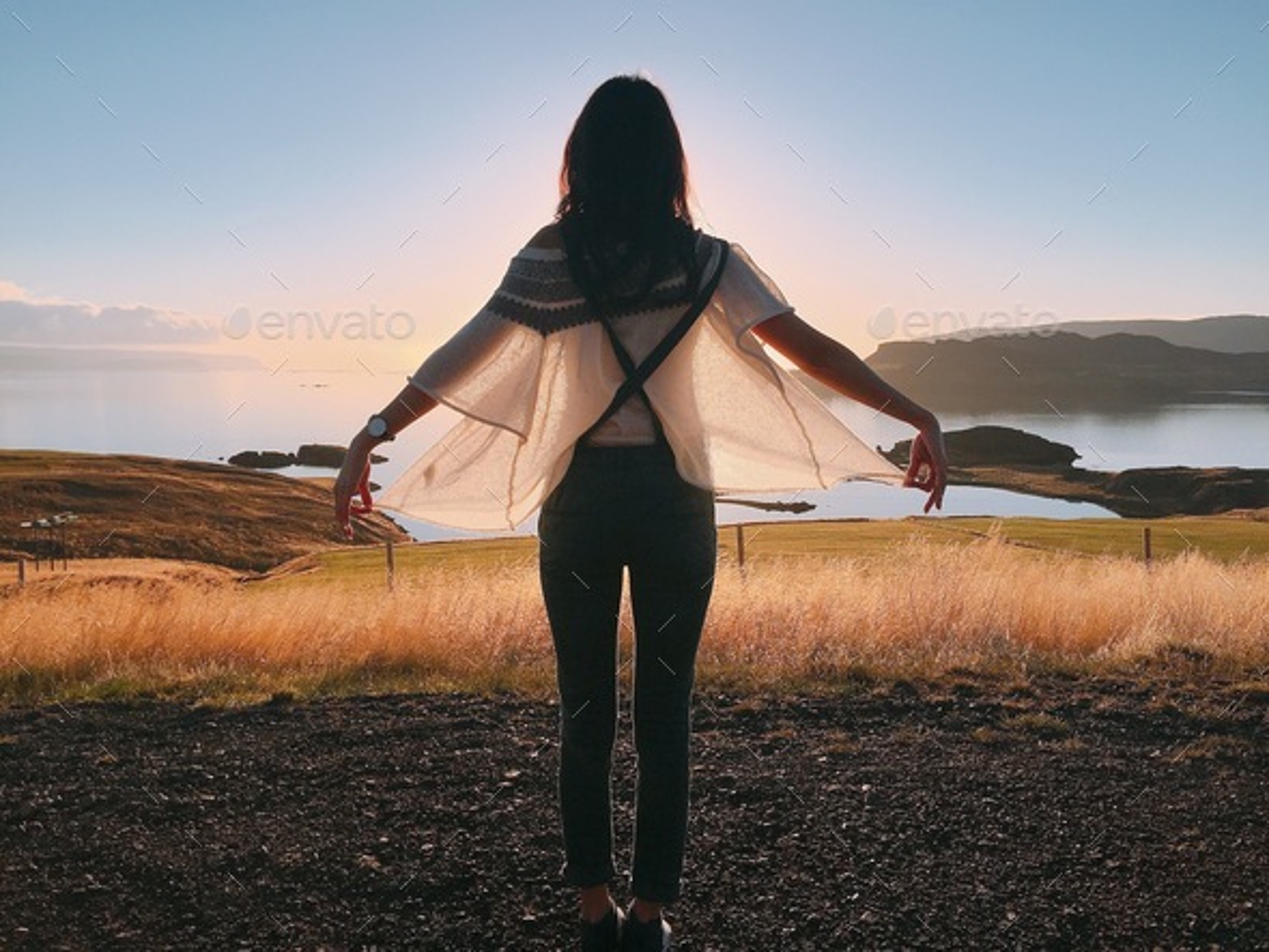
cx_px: 634
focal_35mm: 29
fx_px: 1064
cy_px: 476
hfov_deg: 61.6
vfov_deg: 48.3
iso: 32
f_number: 2.2
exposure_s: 1/2639
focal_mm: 4.15
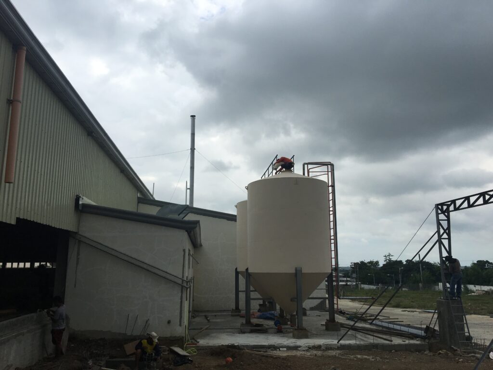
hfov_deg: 61.7
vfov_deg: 48.2
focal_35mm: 29
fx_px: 413
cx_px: 246
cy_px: 185
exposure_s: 1/2331
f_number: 2.2
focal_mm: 4.15
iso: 25
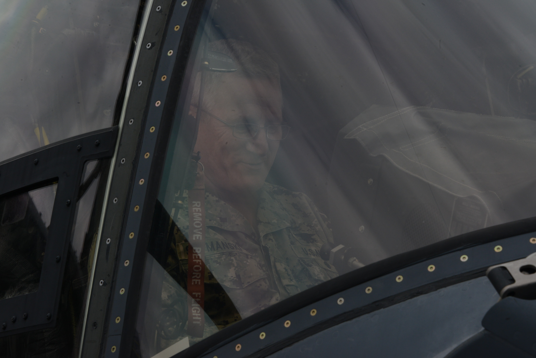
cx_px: 268
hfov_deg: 16.4
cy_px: 179
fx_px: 1862
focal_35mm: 125
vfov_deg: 11.0
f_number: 22
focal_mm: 125
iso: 640
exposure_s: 1/250
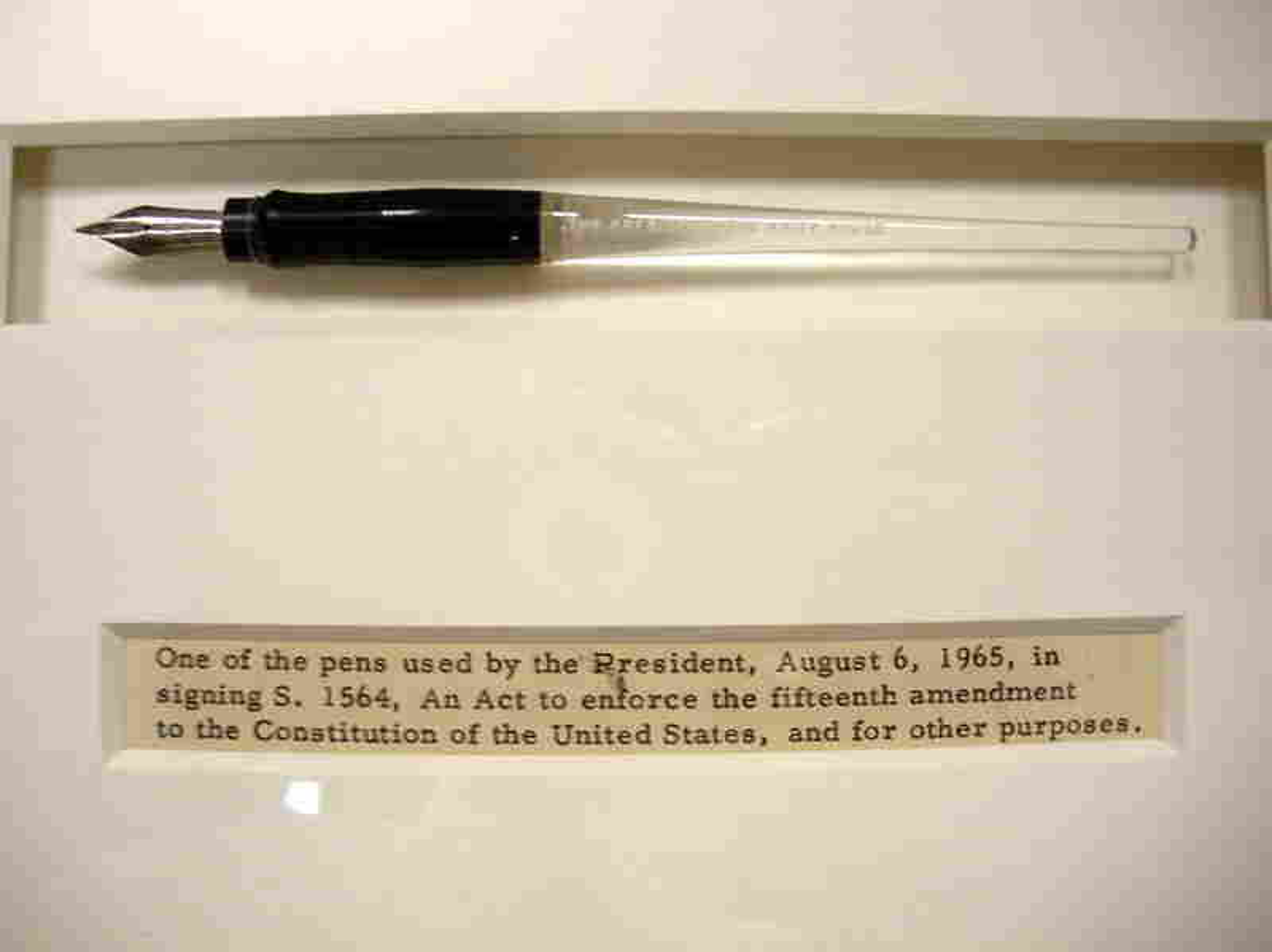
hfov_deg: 51.4
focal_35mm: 36
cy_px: 476
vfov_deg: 39.6
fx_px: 1322
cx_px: 636
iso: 64
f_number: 3.5
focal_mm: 6.3
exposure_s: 1/14.2
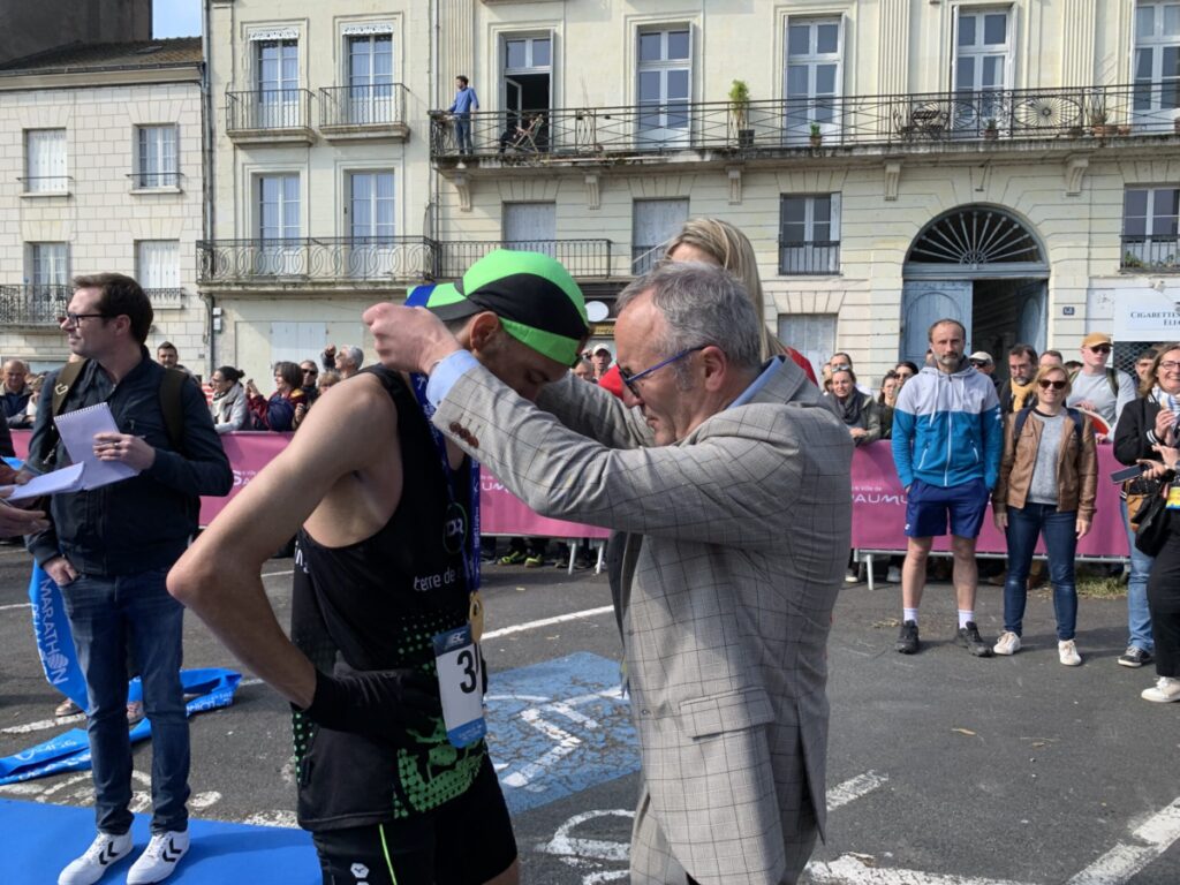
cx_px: 590
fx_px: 886
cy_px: 442
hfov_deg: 67.3
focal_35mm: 26
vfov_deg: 53.1
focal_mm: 4.25
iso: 25
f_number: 1.8
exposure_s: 1/1220
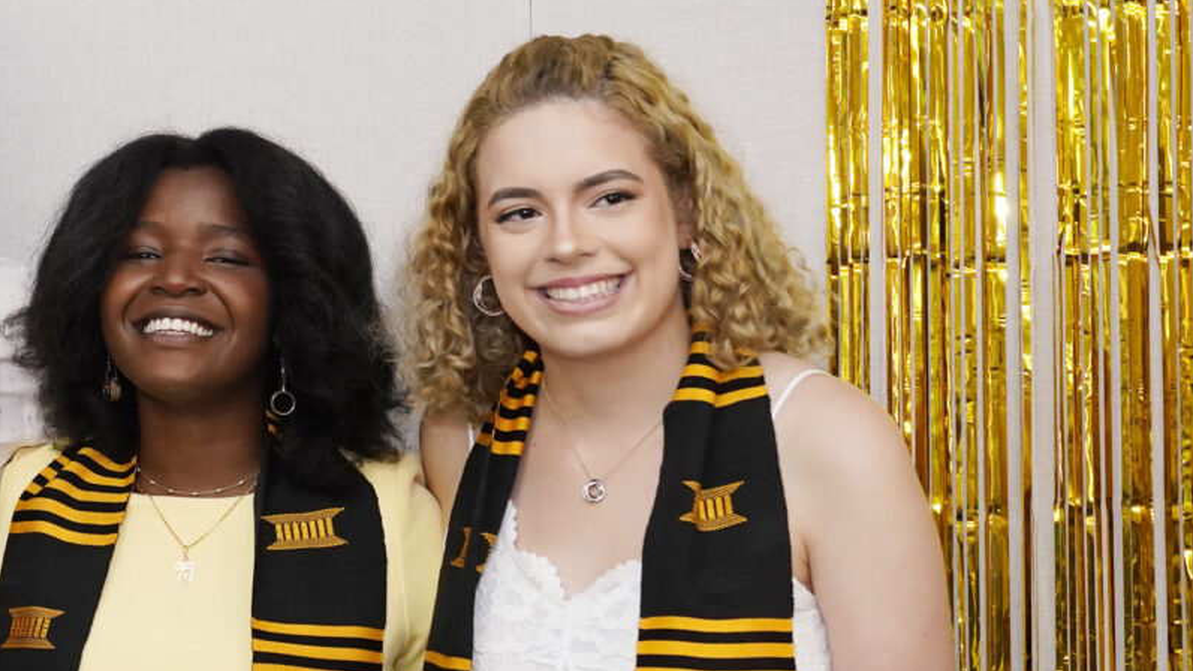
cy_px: 94
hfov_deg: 19.4
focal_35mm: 105
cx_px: -171
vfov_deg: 11.5
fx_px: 3321
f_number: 4.5
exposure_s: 1/90
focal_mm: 39
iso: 2000
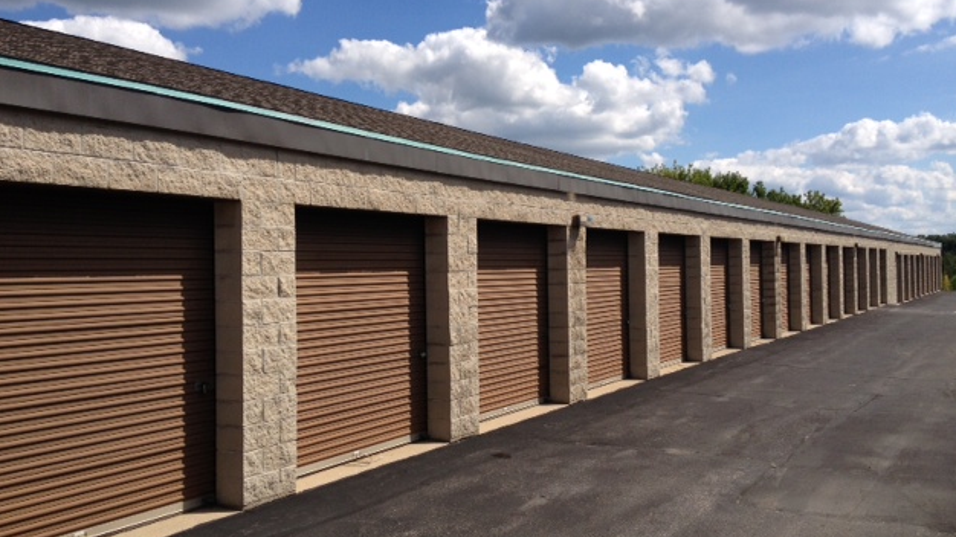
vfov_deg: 30.4
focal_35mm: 39
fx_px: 989
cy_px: 261
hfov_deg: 51.6
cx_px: 483
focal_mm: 4.28
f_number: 2.4
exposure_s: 1/2513
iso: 50
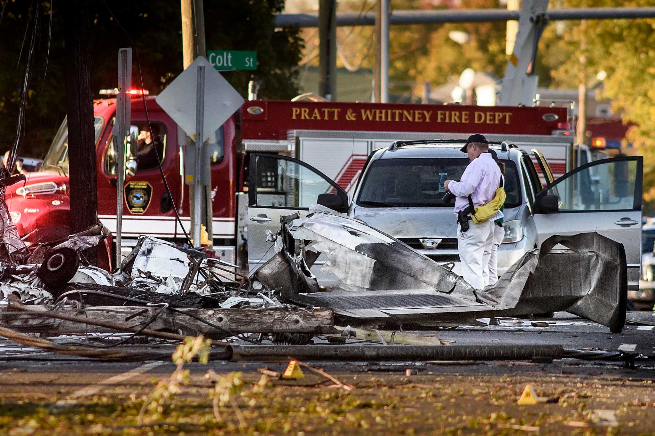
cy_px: 218
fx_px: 5455
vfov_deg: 4.6
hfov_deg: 6.9
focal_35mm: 300
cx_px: 328
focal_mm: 300
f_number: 4
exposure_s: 1/5000
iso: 1250
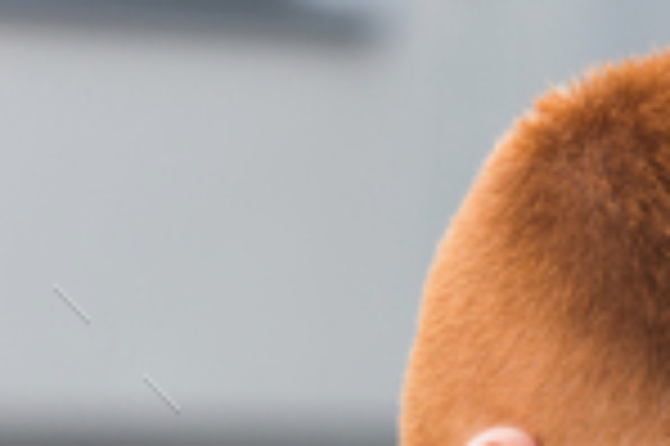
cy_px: 874
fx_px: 12549
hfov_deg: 3.0
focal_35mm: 675
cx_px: 1084
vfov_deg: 2.0
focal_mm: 170
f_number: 4.5
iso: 160
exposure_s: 1/400
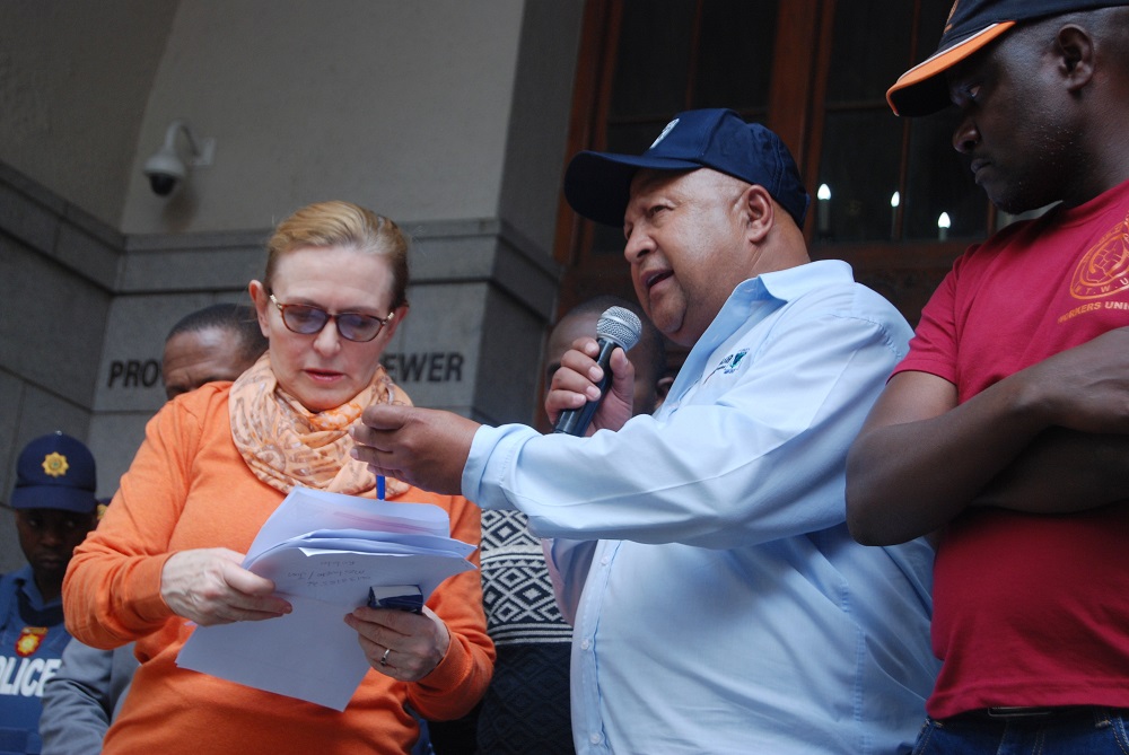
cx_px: 564
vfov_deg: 18.2
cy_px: 378
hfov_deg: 27.0
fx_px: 2354
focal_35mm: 75
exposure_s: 1/125
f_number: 5.6
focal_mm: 50
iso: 250
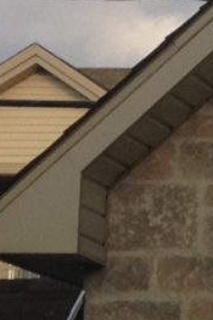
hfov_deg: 4.7
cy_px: 220
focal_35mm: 266
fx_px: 2364
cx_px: 882
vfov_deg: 7.7
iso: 50
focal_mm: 4.28
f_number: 2.4
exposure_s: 1/254
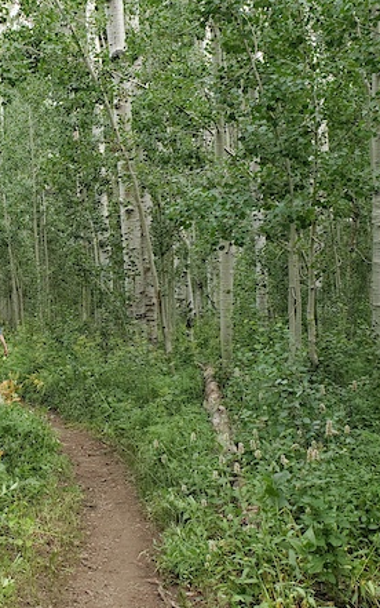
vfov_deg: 40.3
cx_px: 59
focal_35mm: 50
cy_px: 307
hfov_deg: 25.3
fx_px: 828
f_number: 2.4
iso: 50
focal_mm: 4.3
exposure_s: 1/182
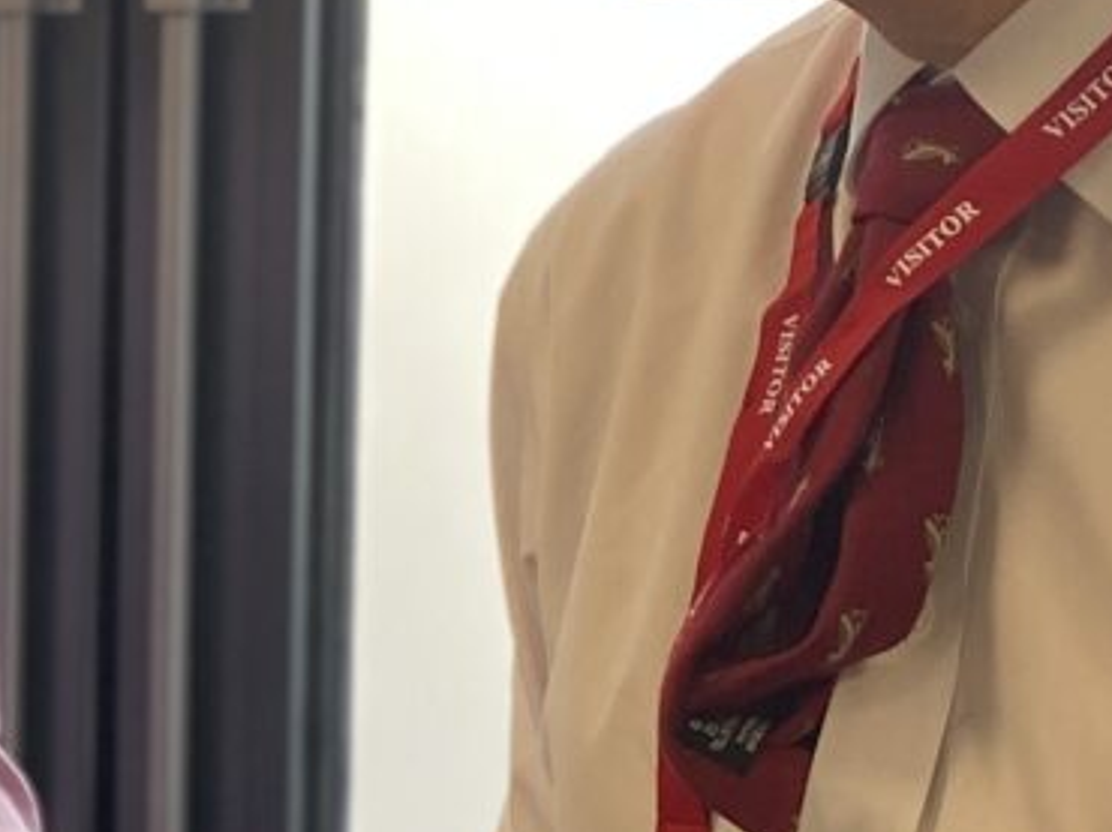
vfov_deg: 10.2
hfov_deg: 12.8
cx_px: -700
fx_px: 4623
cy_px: 778
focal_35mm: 144
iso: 64
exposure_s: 1/122
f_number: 1.8
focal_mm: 4.25
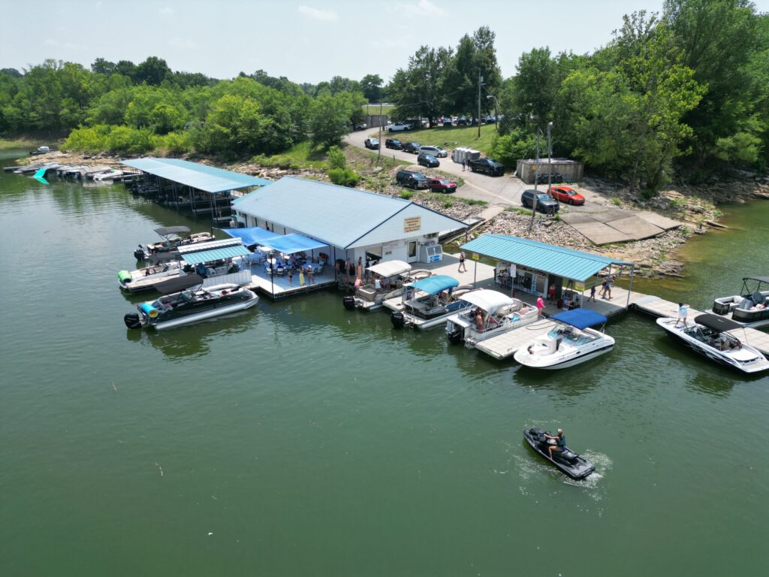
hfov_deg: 71.6
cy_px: 288
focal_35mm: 24
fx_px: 533
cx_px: 384
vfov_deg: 56.8
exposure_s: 1/3200
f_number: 1.7
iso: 160
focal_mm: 6.72
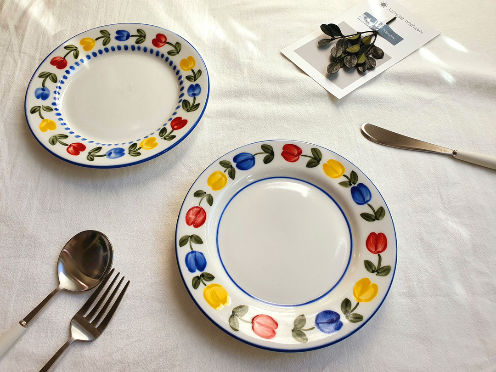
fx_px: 373
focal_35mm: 26
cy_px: 186
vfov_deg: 53.1
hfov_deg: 67.3
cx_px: 248
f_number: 2.4
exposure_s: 1/125
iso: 50
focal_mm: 4.32
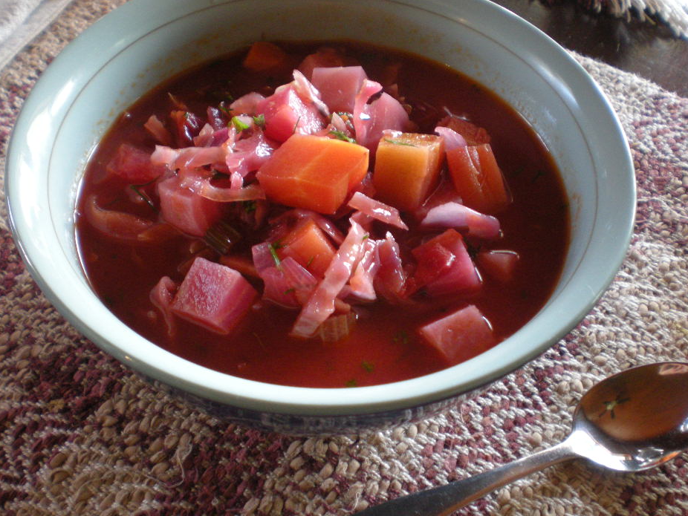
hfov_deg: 44.8
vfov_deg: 34.4
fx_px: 835
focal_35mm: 42
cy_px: 255
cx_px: 337
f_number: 3.1
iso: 247
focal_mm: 6.3
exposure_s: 1/15
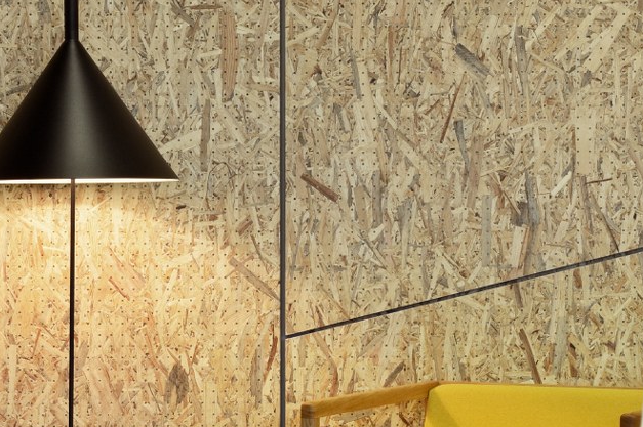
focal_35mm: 190
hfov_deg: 10.8
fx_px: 3391
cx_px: 47
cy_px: 254
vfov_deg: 7.2
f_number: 10
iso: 100
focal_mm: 62
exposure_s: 1/10
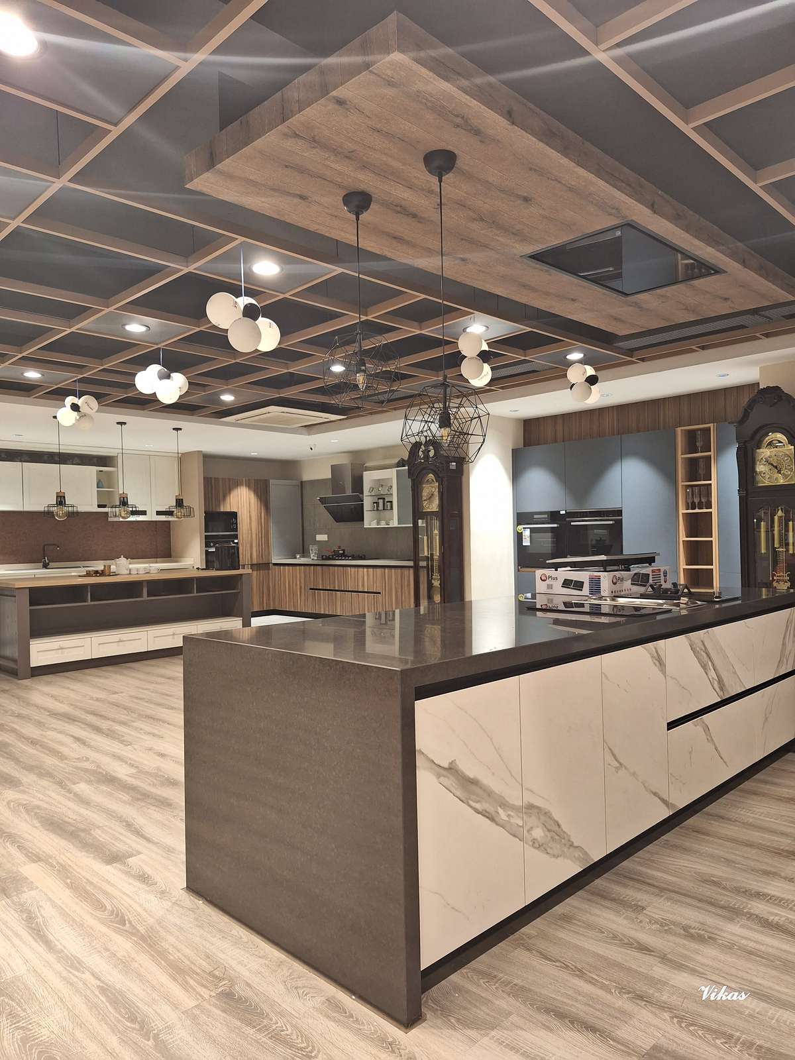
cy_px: 530
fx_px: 704
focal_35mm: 23
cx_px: 398
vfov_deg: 73.9
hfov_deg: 58.9
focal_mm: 5.54
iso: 200
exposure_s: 1/50
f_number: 1.8
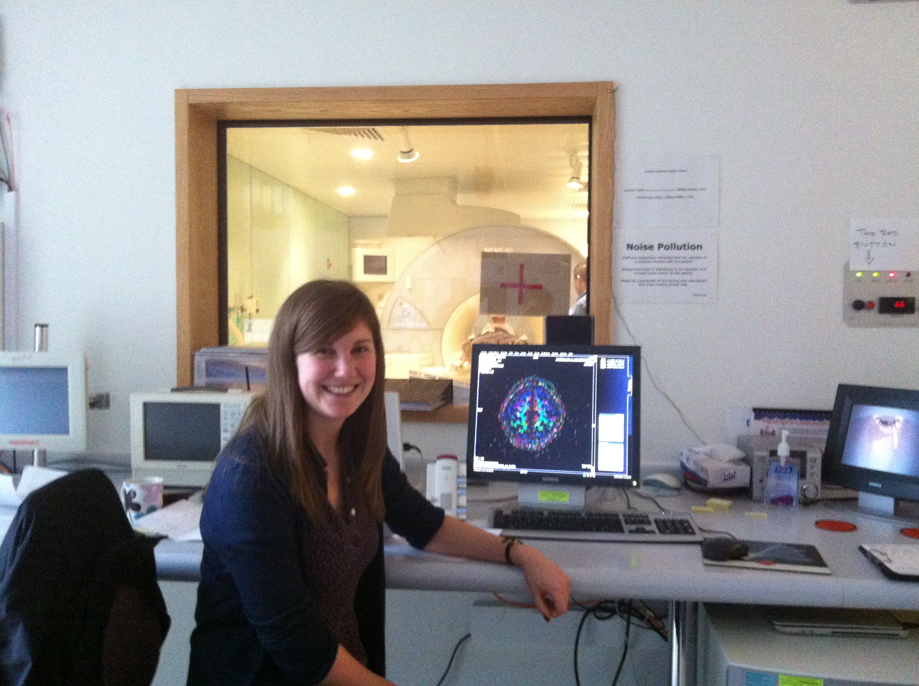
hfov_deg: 52.7
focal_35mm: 35
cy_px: 343
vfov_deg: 40.6
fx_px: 928
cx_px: 460
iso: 500
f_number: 2.8
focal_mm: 3.85
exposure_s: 1/15
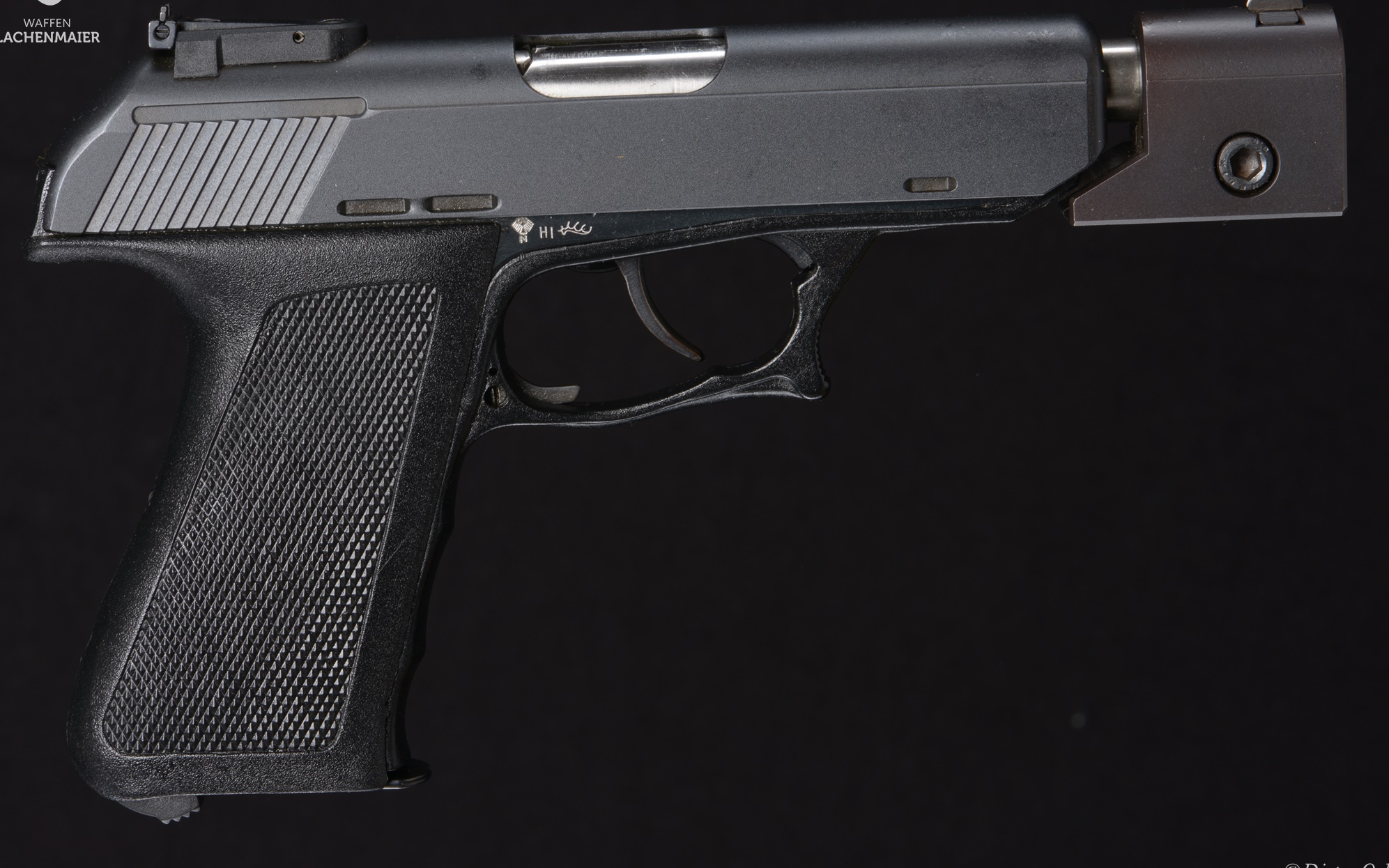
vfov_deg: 11.9
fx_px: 4164
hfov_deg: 18.9
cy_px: 411
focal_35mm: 110
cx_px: 705
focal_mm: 105
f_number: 22
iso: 100
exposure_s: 1/60
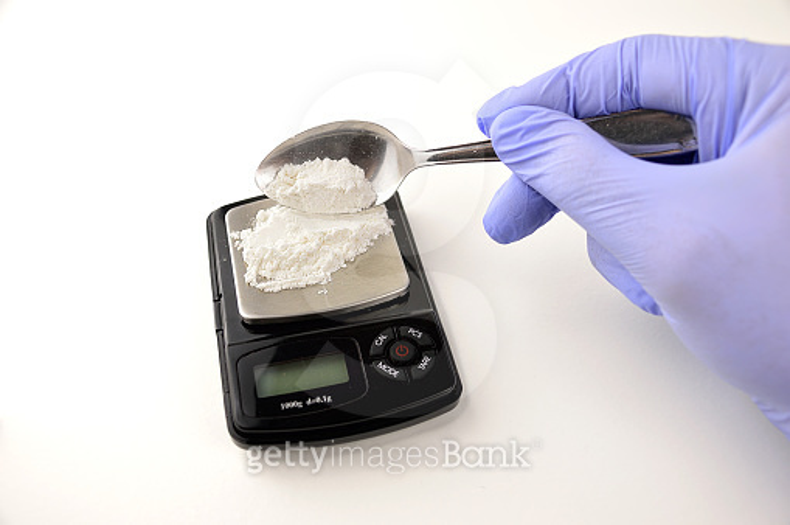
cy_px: 262
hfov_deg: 53.2
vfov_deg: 36.8
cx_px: 395
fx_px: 789
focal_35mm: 36
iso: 100
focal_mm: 24
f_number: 5
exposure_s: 1/100
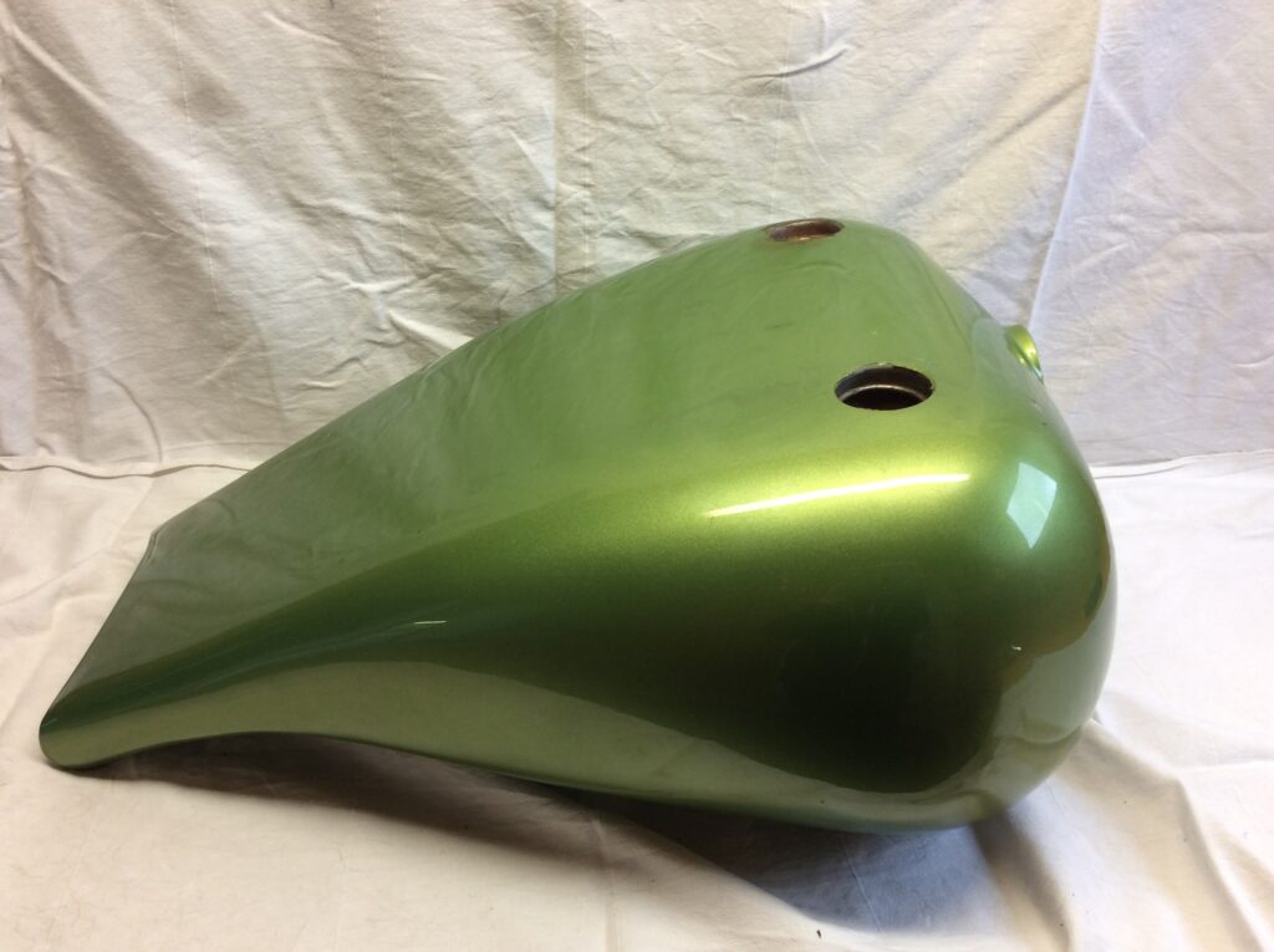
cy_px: 476
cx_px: 637
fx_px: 1176
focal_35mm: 32
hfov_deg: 56.9
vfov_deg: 44.1
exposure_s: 1/25
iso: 32
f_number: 2.4
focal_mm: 3.3
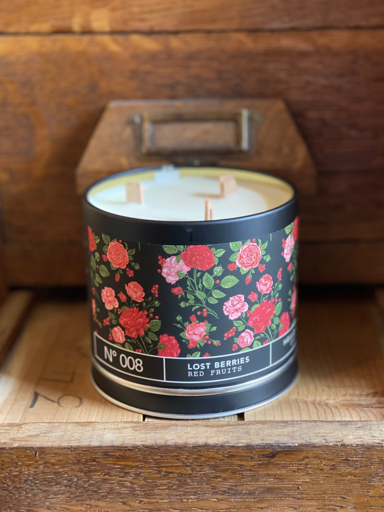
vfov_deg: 36.8
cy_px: 256
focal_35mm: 52
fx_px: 769
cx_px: 192
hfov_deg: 28.0
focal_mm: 6
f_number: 2
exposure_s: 1/50
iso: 160
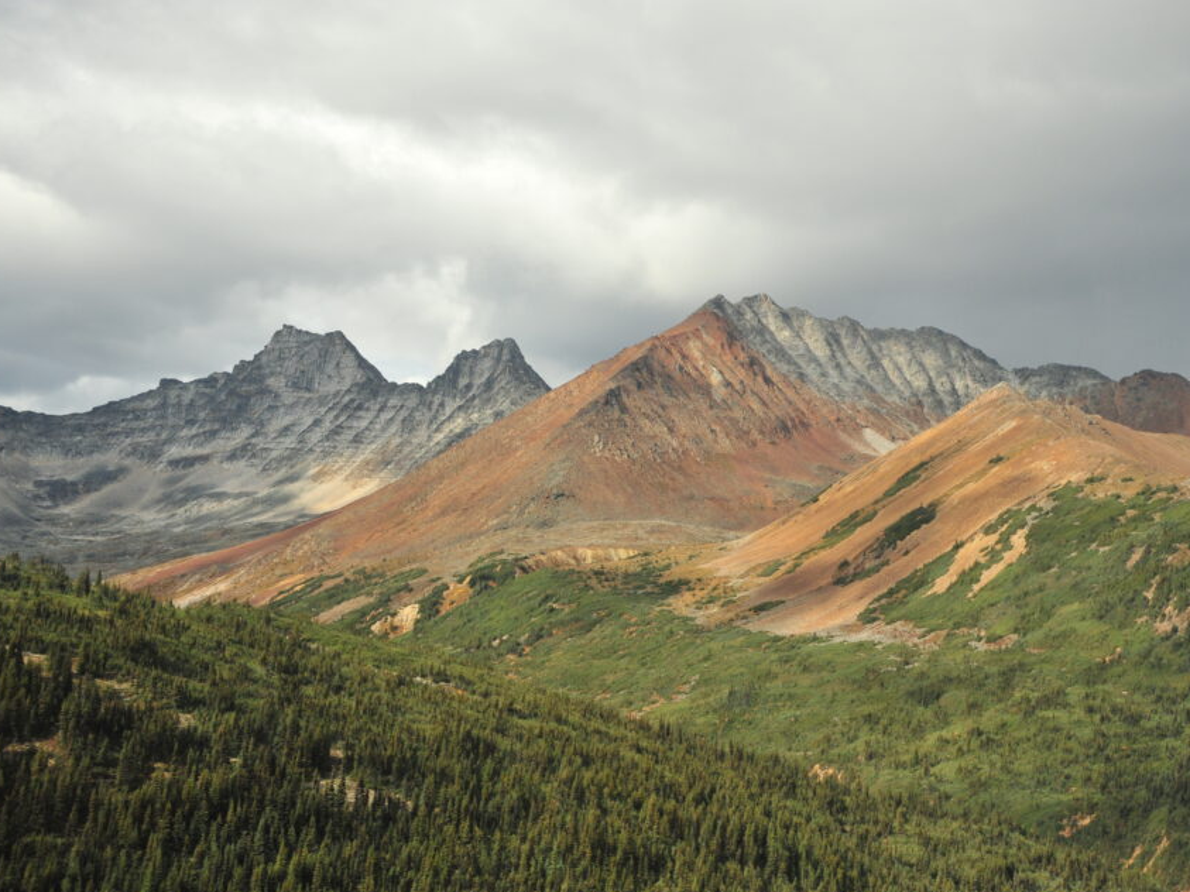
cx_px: 704
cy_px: 479
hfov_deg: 34.3
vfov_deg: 26.1
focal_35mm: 56
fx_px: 1925
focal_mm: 48
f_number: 9
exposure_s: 1/500
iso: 800
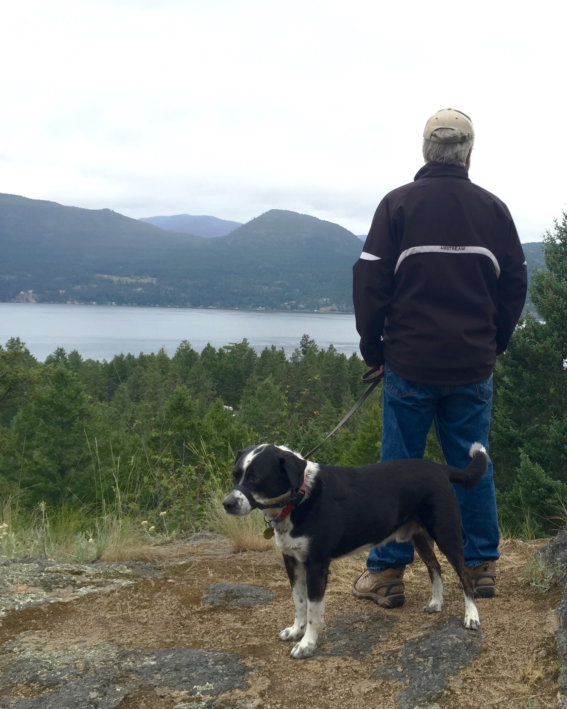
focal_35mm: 38
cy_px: 355
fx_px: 797
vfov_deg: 47.9
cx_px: 433
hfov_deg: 38.1
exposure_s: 1/154
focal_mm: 4.15
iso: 32
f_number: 2.2
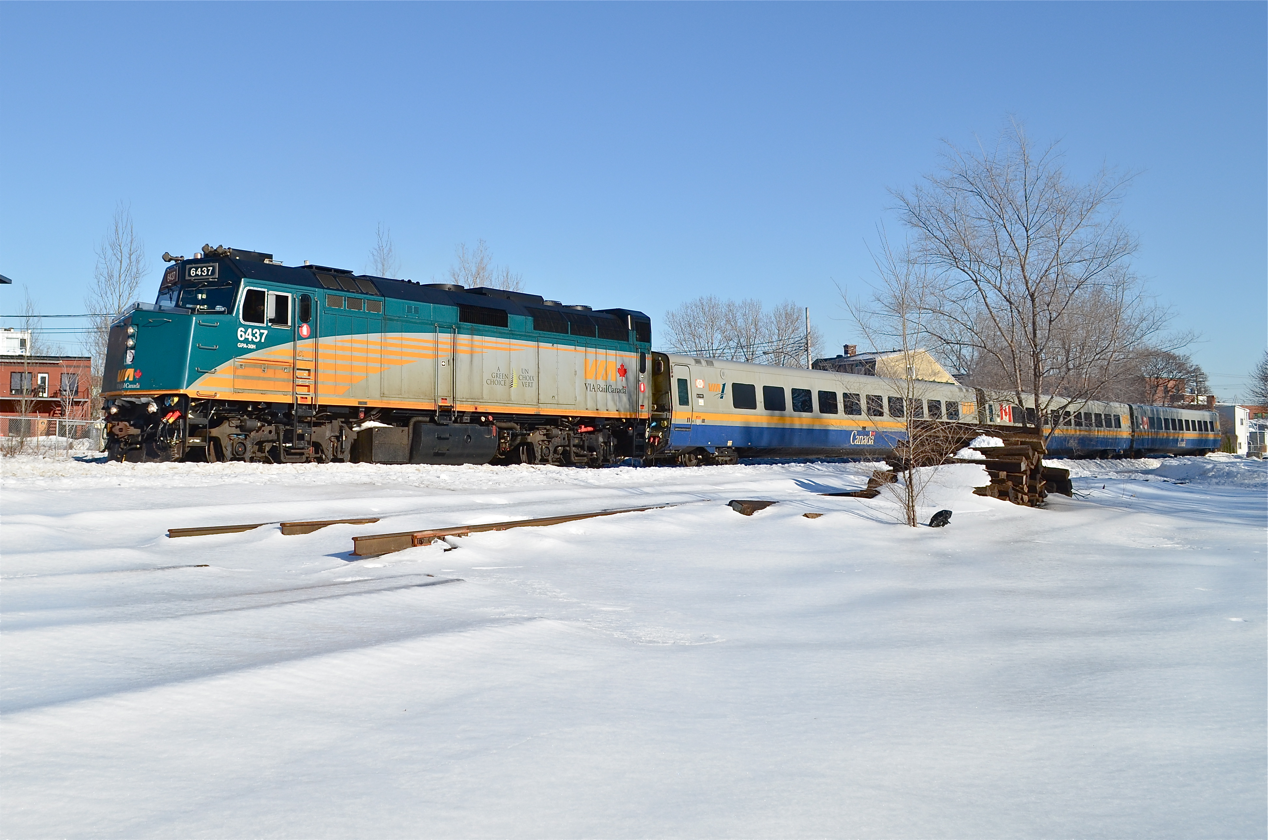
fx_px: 949
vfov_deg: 47.7
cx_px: 634
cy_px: 420
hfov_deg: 67.5
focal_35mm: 27
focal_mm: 18
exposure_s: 1/1000
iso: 250
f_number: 8
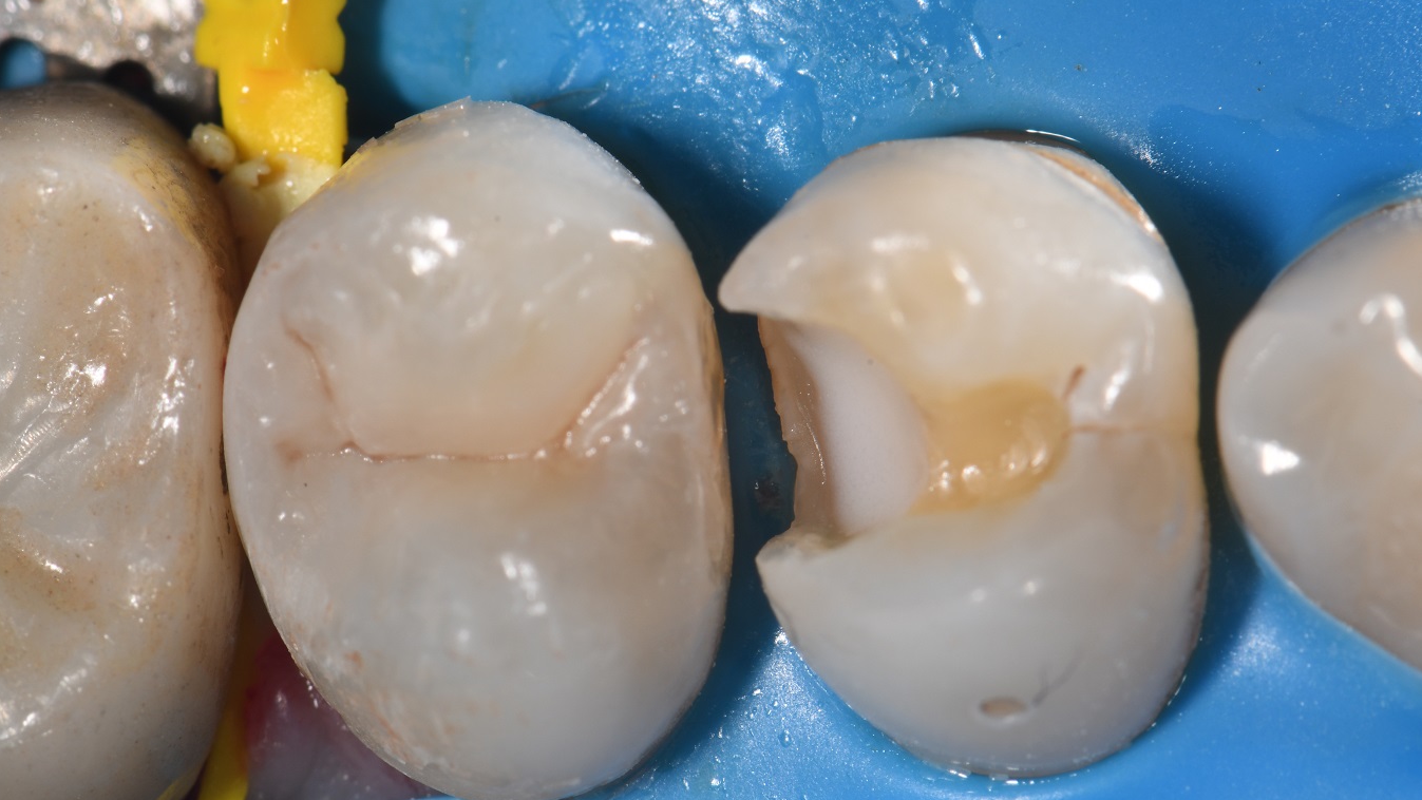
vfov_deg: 7.4
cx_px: 713
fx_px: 6222
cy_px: 433
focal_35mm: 165
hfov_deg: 13.0
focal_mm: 105
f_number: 32
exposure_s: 1/160
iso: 200
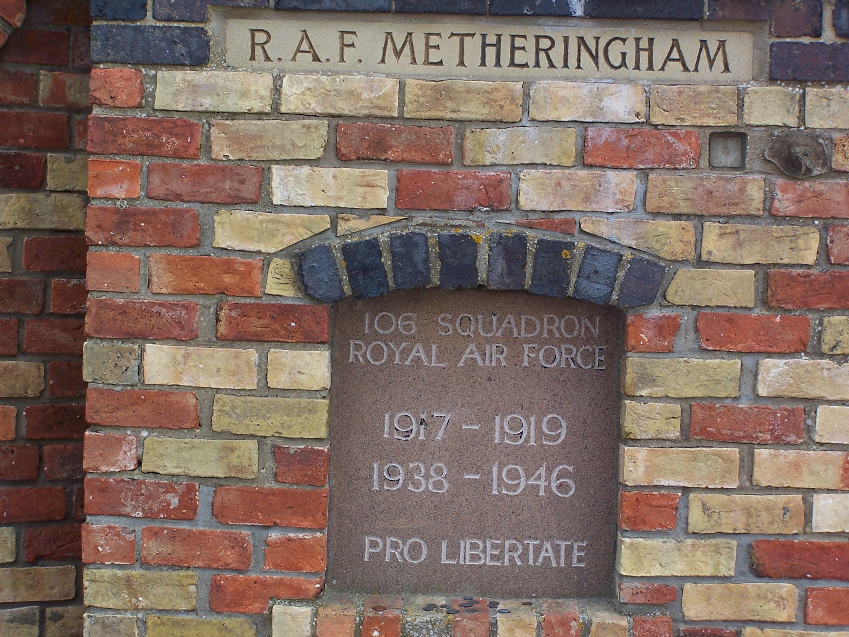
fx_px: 2305
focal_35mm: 94
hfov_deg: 20.9
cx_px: 424
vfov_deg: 15.7
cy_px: 318
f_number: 3.2
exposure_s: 1/250
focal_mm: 15.6
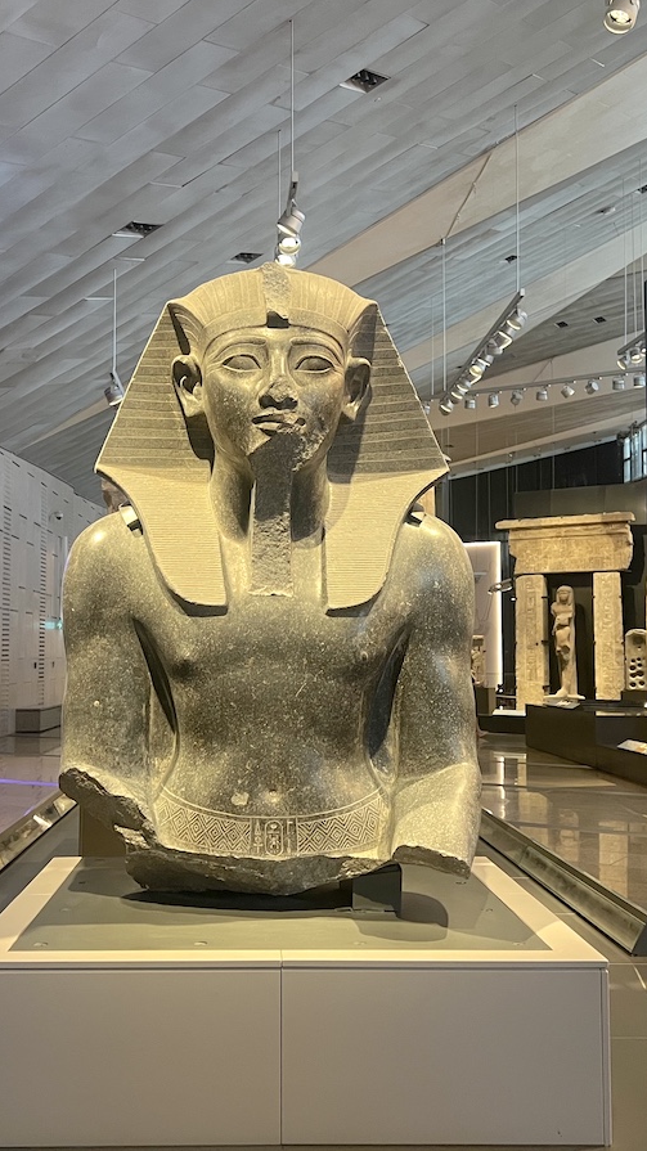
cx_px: 255
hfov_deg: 31.1
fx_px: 1160
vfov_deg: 52.8
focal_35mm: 38
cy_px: 575
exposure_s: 1/58
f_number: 1.5
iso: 320
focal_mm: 5.7
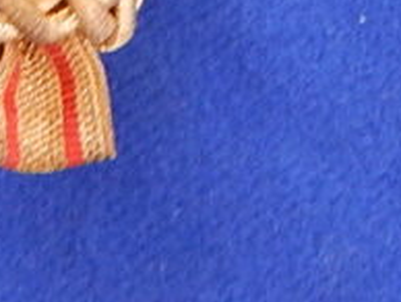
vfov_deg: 10.9
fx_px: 1345
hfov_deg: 16.8
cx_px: 52
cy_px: -424
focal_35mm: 116
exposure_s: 1/10
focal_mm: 4
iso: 400
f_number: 3
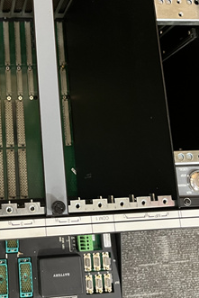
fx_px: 406
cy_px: 110
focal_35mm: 49
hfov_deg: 26.7
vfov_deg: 40.0
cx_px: 23
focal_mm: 5.1
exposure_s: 1/33
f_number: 1.6
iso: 500
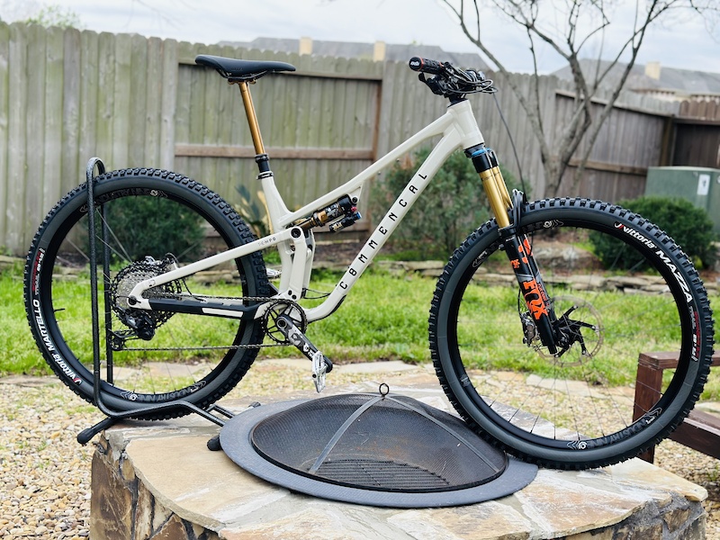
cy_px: 270
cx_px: 360
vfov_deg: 30.3
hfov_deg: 39.7
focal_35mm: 48
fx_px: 998
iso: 125
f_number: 1.78
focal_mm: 6.86
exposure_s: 1/91
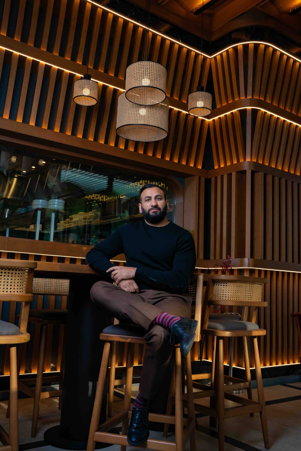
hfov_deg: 38.5
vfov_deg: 55.2
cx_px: 150
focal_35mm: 34
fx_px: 431
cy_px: 226
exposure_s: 1/160
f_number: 5.6
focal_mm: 34.4
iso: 640
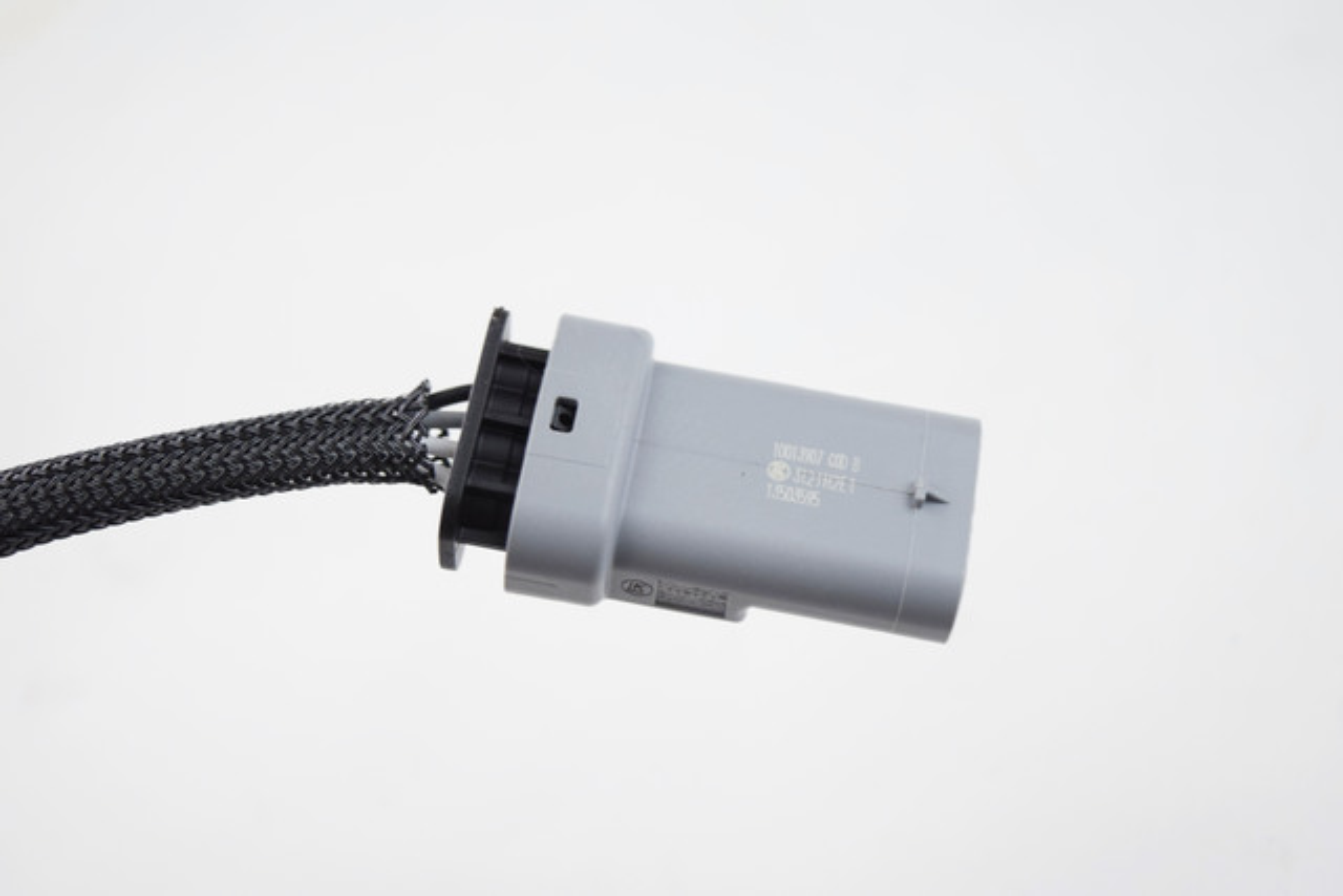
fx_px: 2239
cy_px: 448
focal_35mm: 60
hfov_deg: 33.4
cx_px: 672
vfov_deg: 22.6
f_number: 4.8
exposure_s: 1/60
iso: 1100
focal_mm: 40
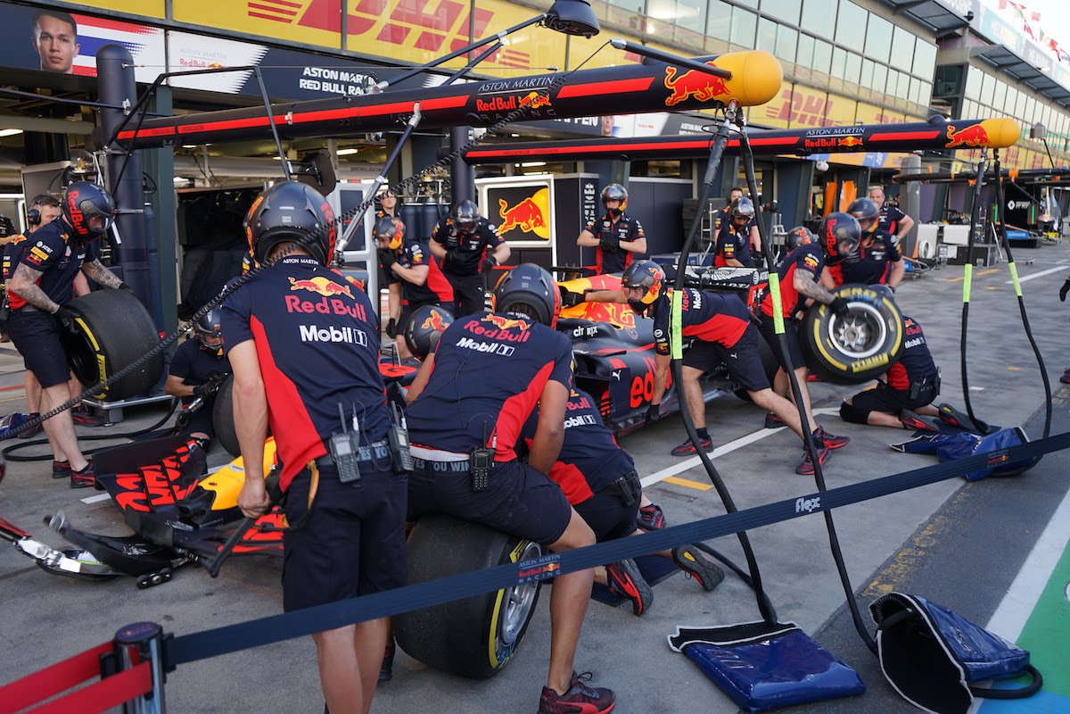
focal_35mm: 29
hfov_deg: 63.7
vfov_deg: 45.0
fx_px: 862
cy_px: 357
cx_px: 535
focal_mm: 29
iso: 200
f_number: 4
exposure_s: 1/60
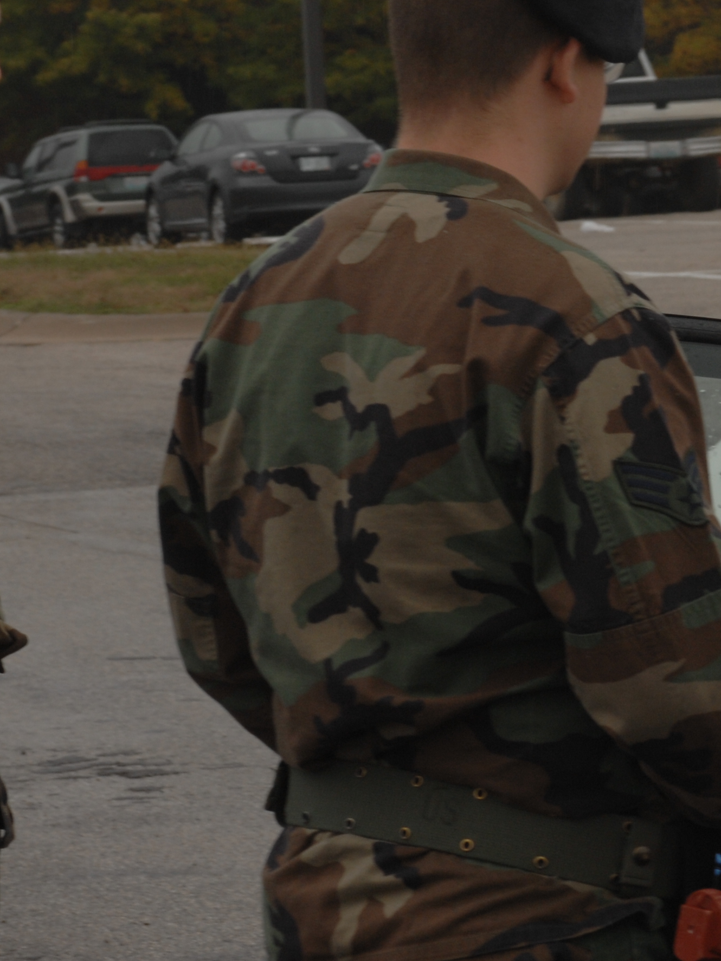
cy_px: 424
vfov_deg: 10.1
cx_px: 838
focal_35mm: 195
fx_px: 5417
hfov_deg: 7.6
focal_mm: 56
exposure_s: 1/100
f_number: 11
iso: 200
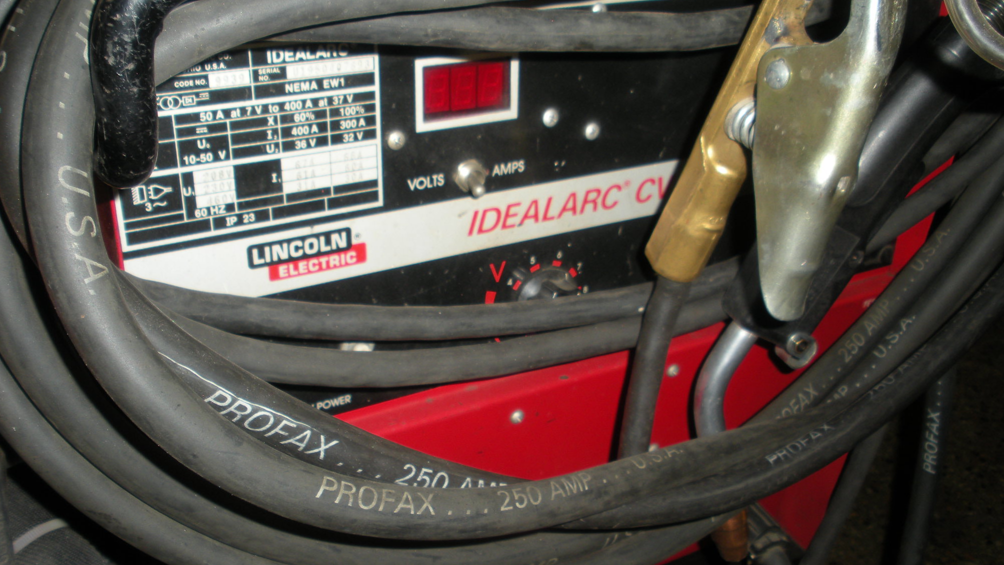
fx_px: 1065
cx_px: 504
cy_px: 318
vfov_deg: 29.7
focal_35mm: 40
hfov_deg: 50.5
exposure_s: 1/60
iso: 64
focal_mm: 6.3
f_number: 3.5
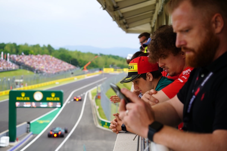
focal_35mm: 70
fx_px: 441
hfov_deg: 28.8
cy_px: 76
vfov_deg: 19.5
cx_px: 114
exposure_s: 1/160
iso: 100
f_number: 5.6
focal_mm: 70
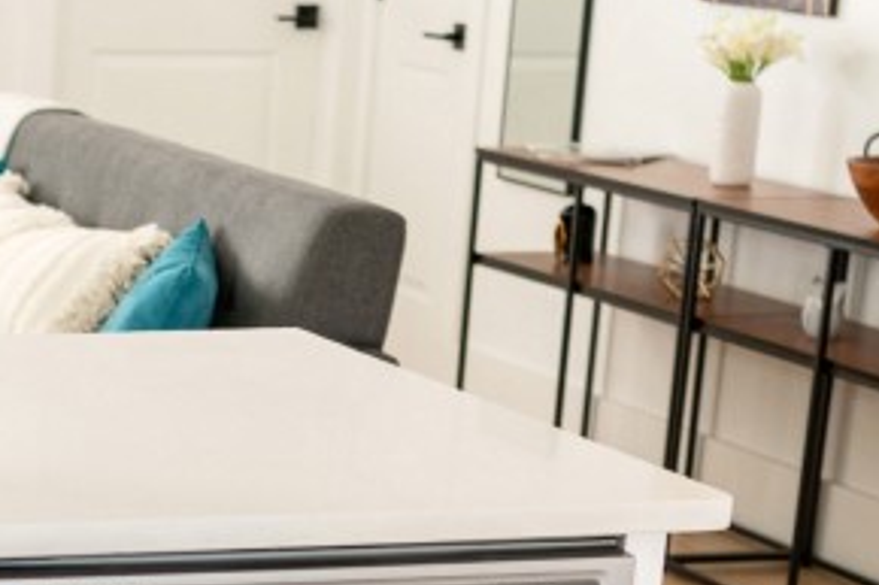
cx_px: -158
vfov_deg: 9.4
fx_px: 3392
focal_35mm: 139
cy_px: 1037
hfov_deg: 14.3
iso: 500
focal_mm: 35
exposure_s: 1/40
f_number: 2.8
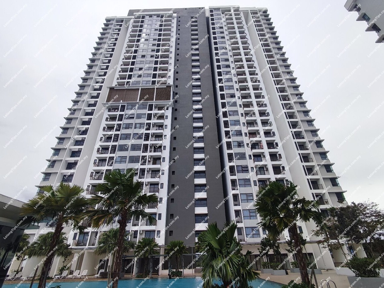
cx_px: 192
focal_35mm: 16
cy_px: 144
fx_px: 178
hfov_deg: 94.5
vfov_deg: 78.1
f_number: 2.2
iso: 50
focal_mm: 1.65
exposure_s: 1/1697
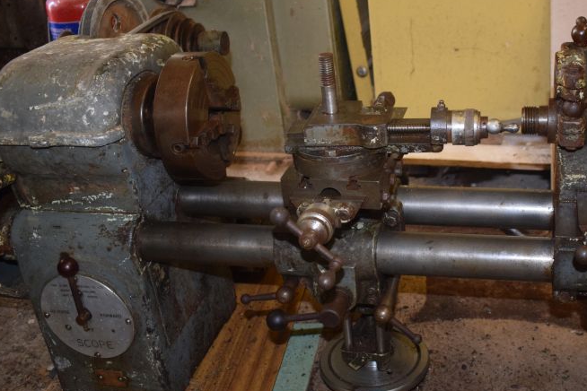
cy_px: 208
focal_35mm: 47
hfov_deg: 41.4
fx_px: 766
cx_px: 390
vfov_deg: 28.6
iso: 1400
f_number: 3.5
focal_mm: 20
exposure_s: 1/60
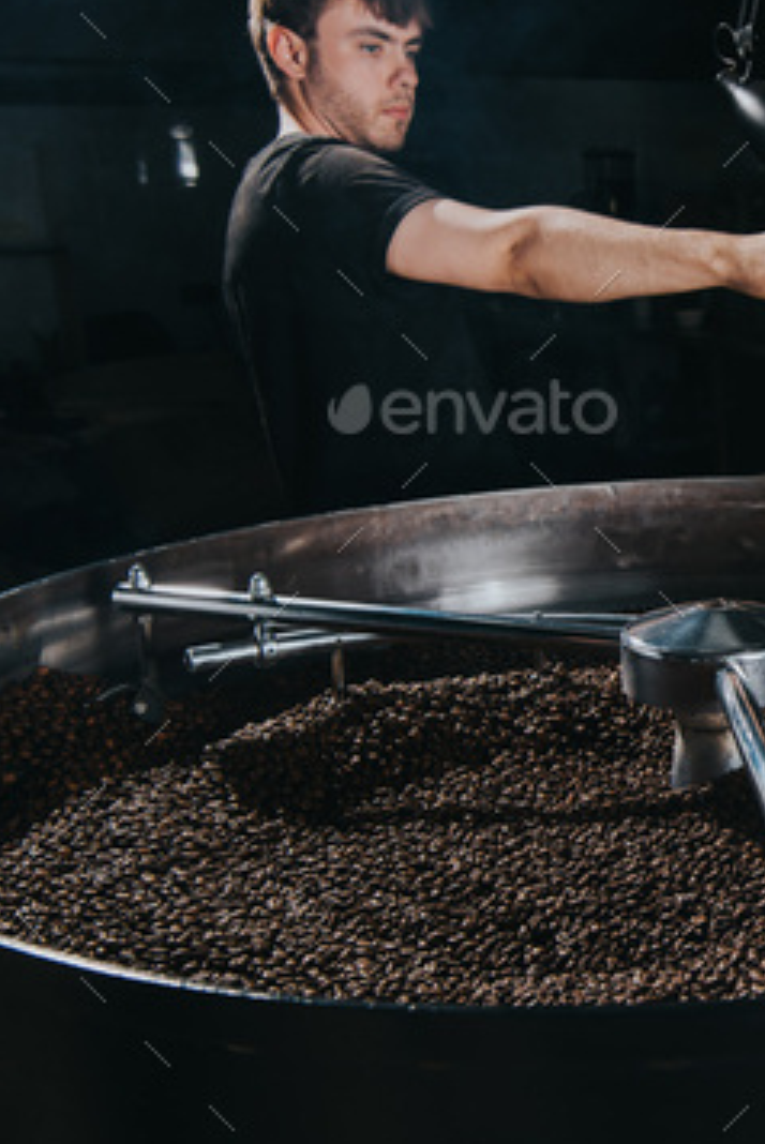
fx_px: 1686
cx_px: 945
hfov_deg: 23.2
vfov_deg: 37.5
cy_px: 562
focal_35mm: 53
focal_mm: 32
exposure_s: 1/160
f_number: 7.1
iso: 160
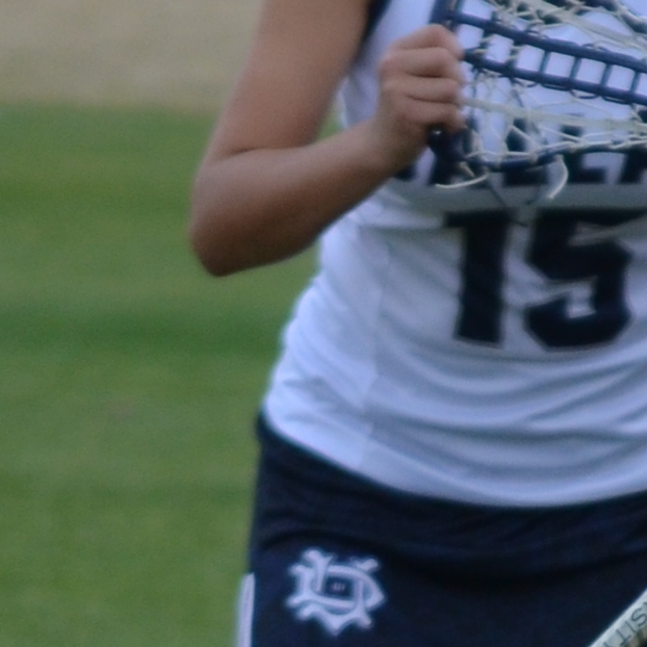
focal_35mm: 1663
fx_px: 35174
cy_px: 189
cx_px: 1311
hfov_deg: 1.1
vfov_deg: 1.1
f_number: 5.6
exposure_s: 1/1250
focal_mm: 165
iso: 400
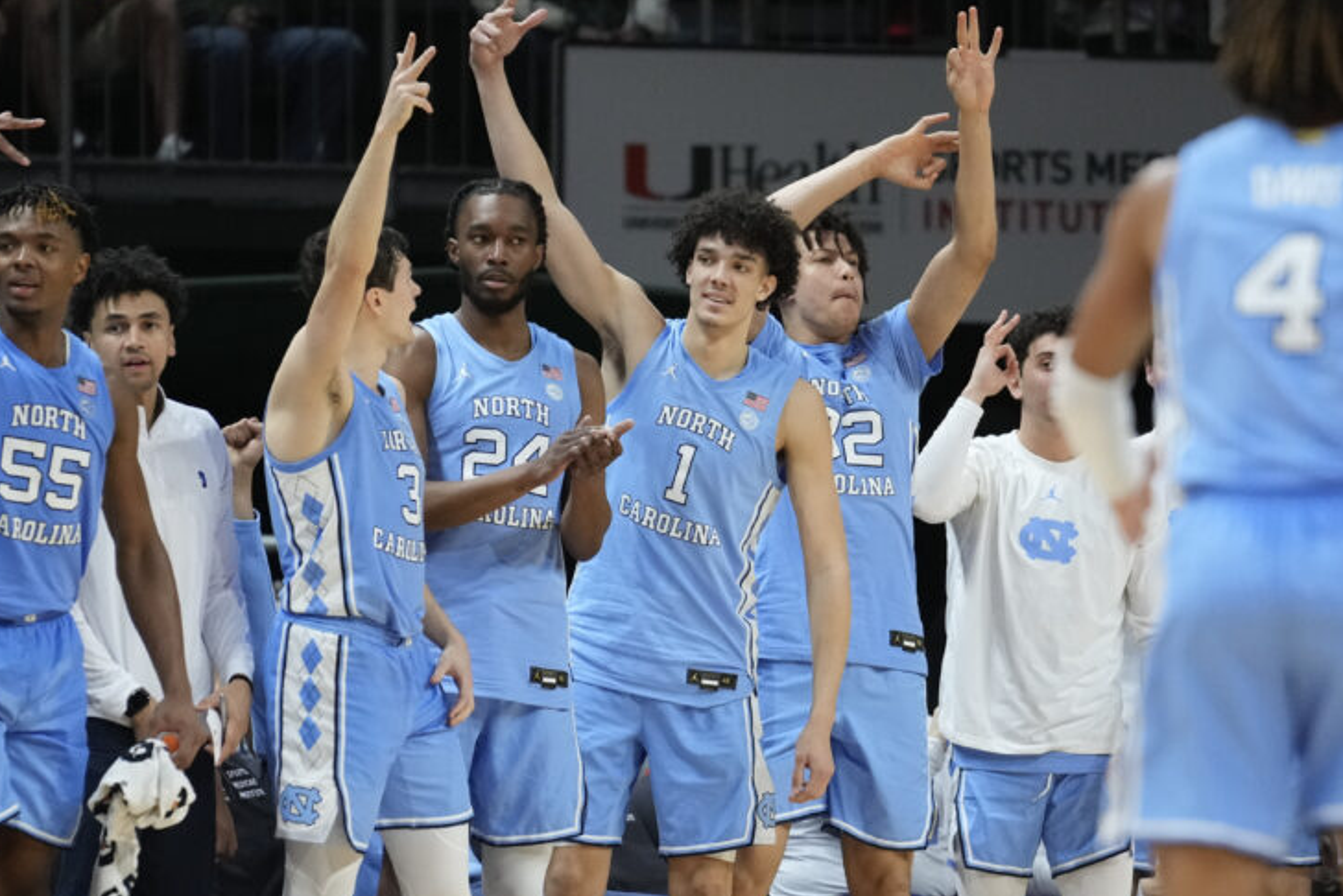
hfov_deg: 4.9
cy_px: 609
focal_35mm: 422
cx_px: 681
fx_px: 15748
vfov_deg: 3.3
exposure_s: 1/1600
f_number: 2.8
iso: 4000
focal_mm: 200
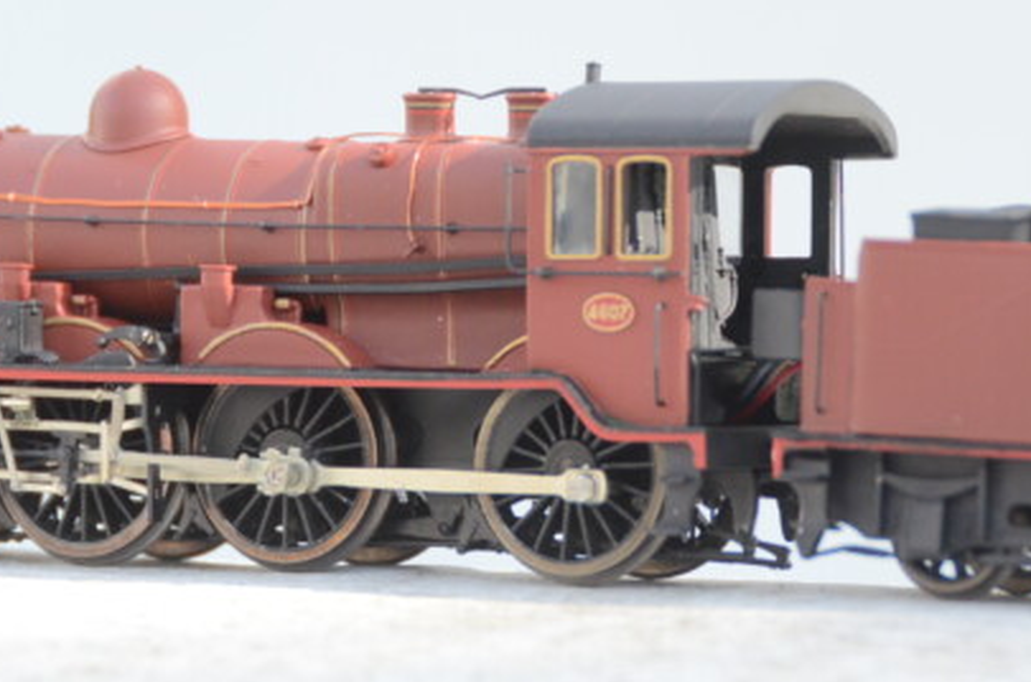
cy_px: 282
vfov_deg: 4.4
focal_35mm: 311
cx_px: 654
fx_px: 8886
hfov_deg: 6.6
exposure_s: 1/250
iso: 640
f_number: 5
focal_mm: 82
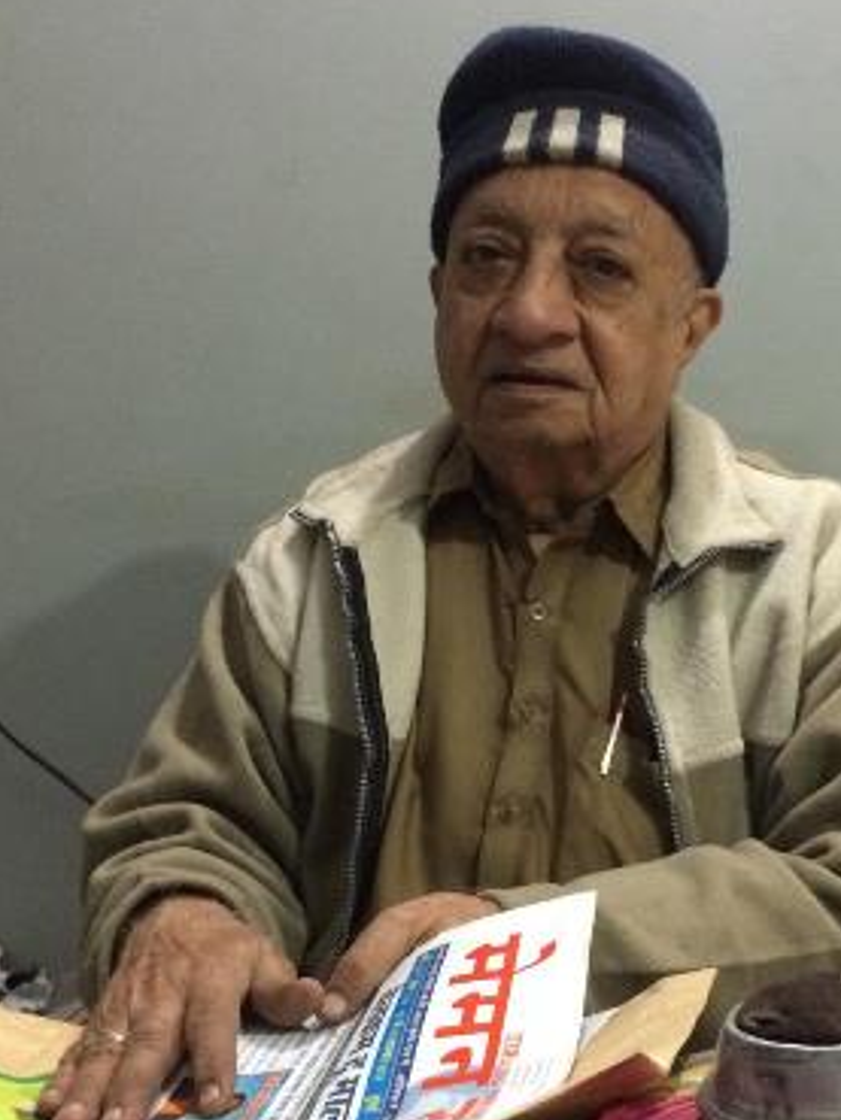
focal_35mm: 52
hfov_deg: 28.0
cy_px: 689
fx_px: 1683
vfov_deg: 36.6
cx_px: 525
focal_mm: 4.12
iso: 320
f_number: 2.2
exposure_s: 1/15
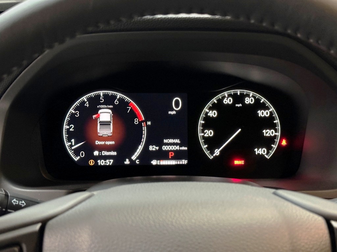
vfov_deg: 30.3
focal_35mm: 48
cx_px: 168
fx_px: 467
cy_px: 126
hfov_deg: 39.7
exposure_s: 1/24
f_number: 1.78
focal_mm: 6.86
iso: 640
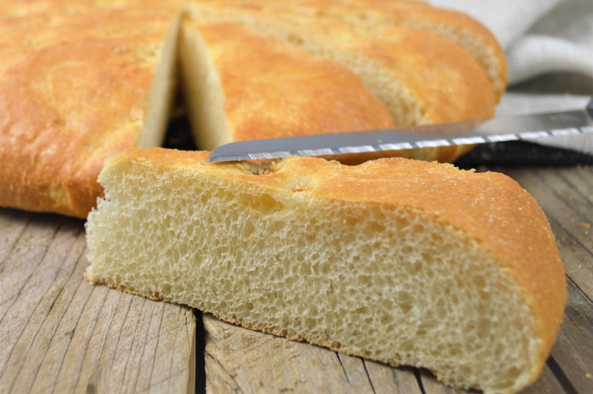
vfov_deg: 30.8
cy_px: 197
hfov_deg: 45.0
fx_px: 716
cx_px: 296
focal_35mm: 44
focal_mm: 29
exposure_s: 1/20
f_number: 5
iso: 100
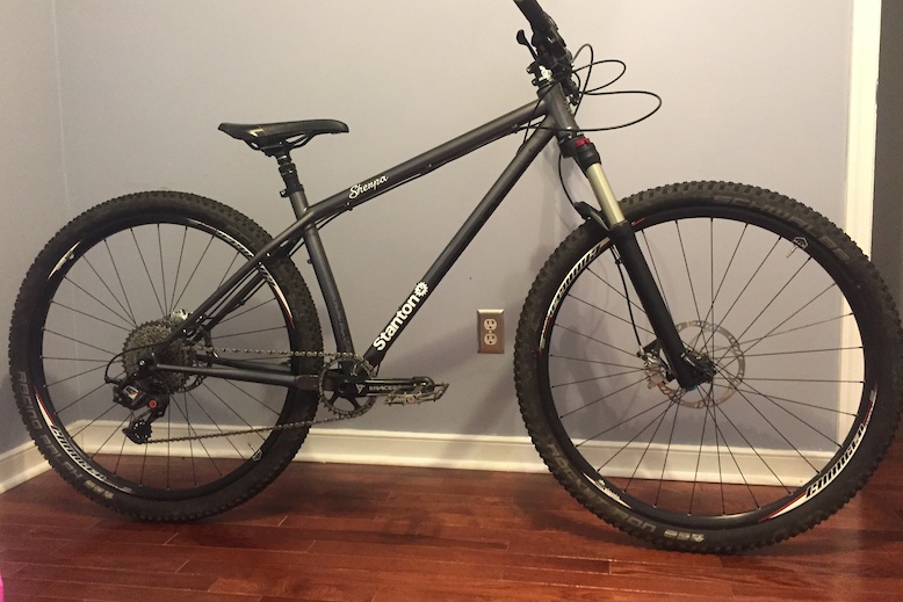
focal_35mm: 31
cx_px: 447
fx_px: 778
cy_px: 287
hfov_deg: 60.3
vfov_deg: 42.3
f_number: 2.2
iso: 250
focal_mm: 4.15
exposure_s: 1/15
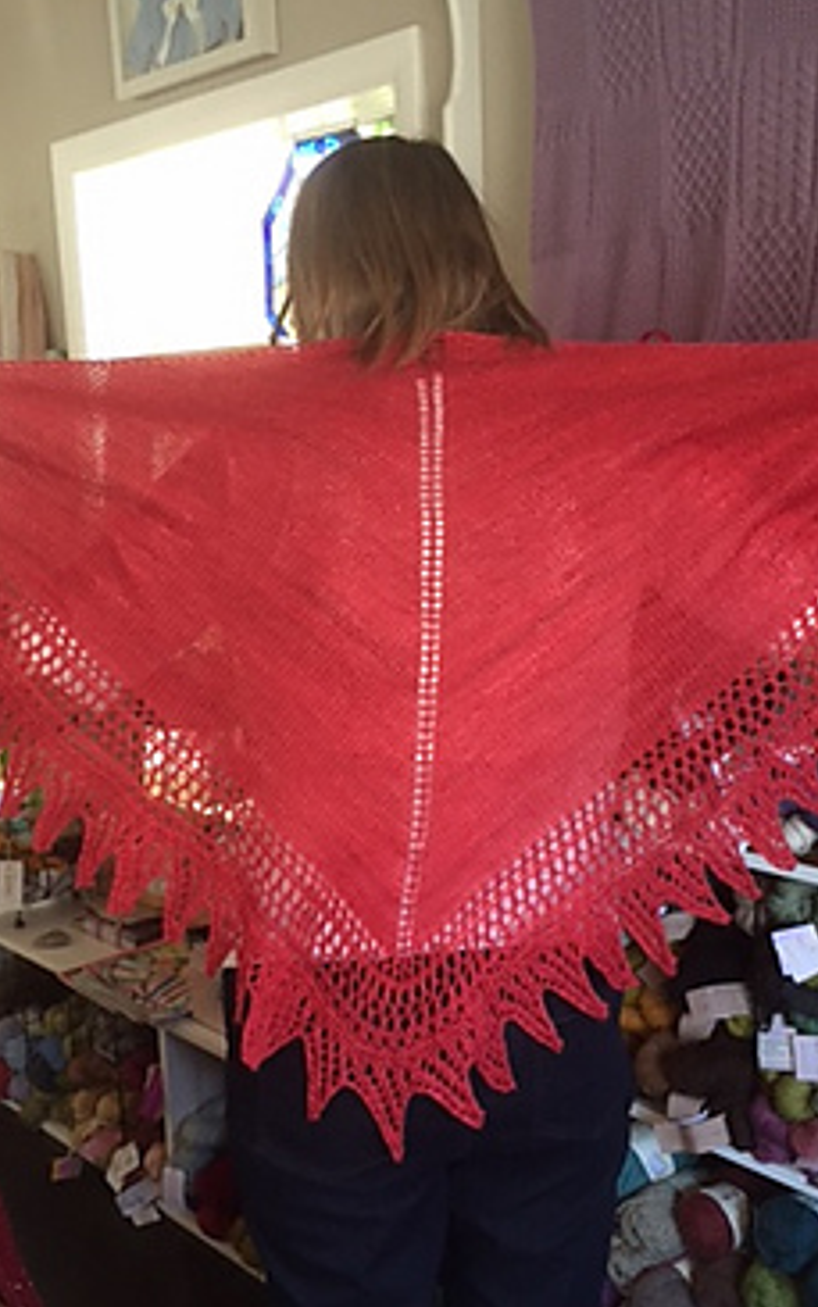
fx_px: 1497
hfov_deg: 30.6
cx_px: 377
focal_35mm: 42
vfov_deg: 47.0
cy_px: 746
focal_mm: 4.15
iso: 80
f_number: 2.2
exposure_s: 1/30
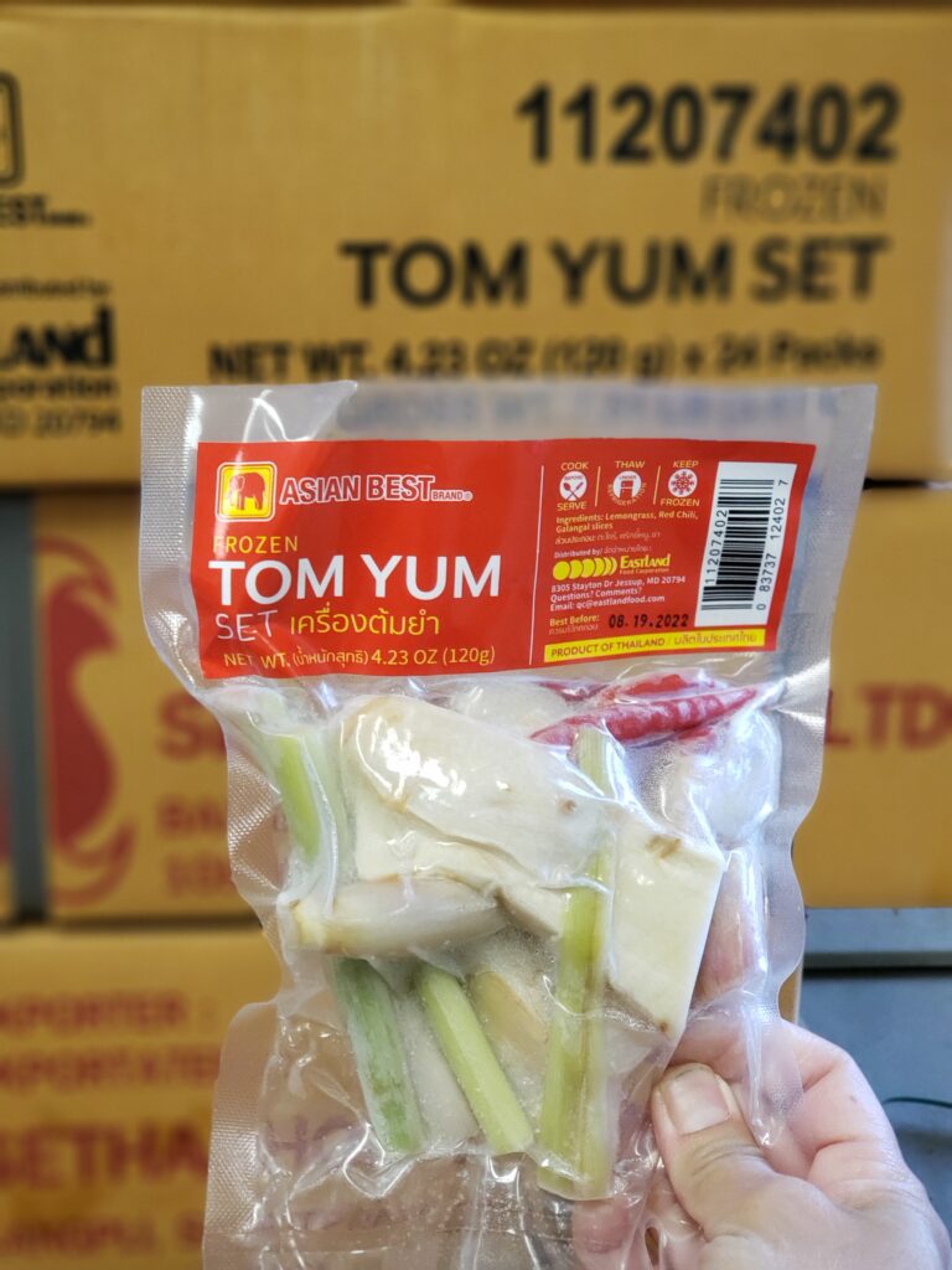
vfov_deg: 36.8
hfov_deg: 28.0
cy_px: 635
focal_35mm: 52
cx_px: 476
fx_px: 1907
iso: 200
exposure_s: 1/30
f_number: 2.4
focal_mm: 6
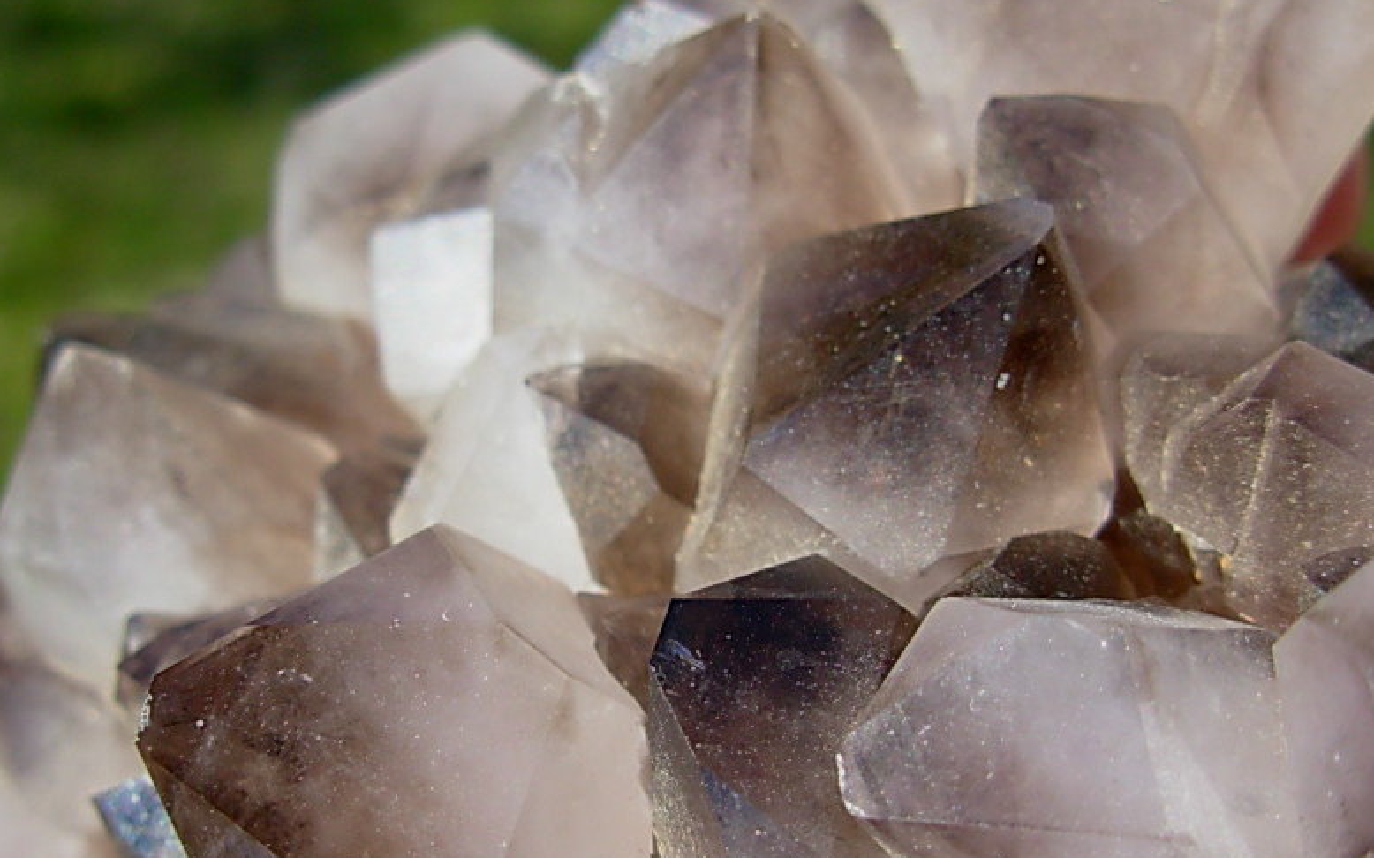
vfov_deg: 24.4
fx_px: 1984
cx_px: 643
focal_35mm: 53
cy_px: 455
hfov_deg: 38.2
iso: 50
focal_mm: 6.3
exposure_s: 1/683
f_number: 2.9
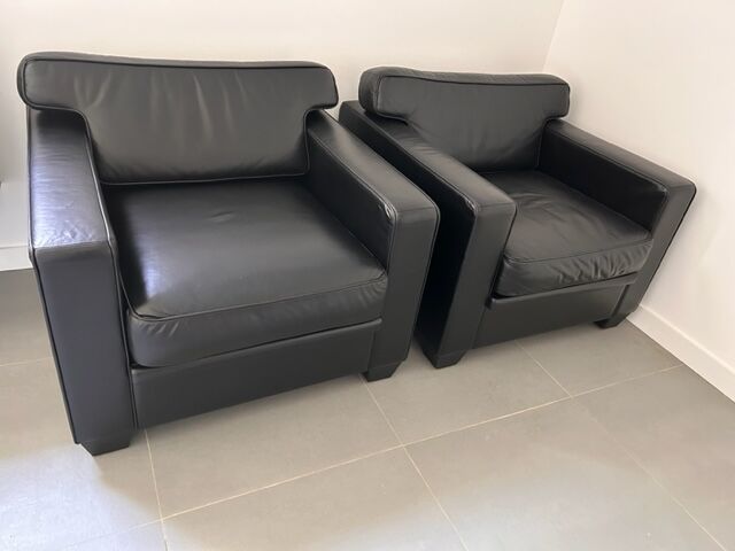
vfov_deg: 53.1
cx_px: 368
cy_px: 276
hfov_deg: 67.3
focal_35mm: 26
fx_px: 552
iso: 500
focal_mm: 5.7
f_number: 1.5
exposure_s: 1/48
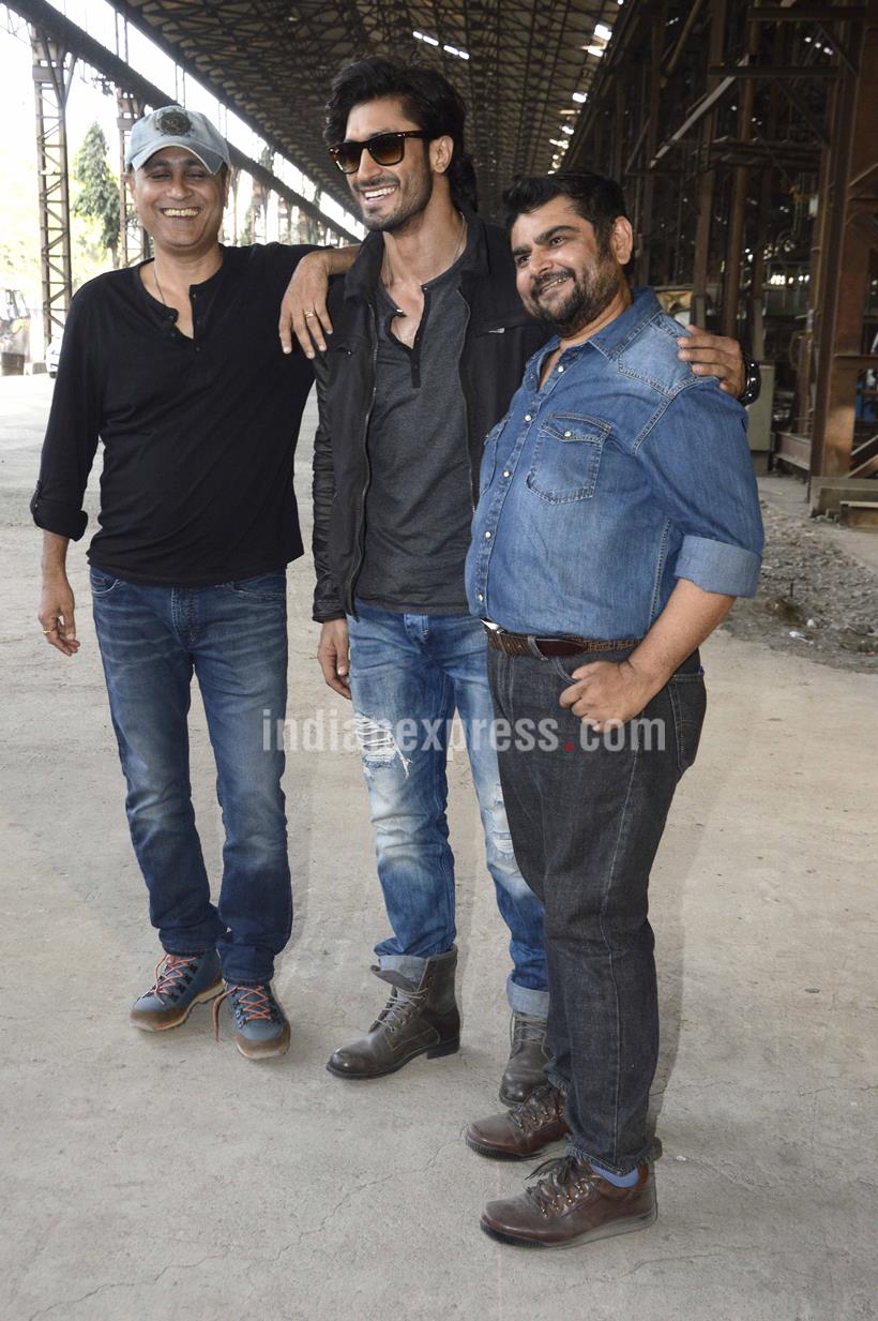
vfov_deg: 43.6
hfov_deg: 29.8
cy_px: 660
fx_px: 1649
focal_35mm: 45
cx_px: 439
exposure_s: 1/160
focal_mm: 30
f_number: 8
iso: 800
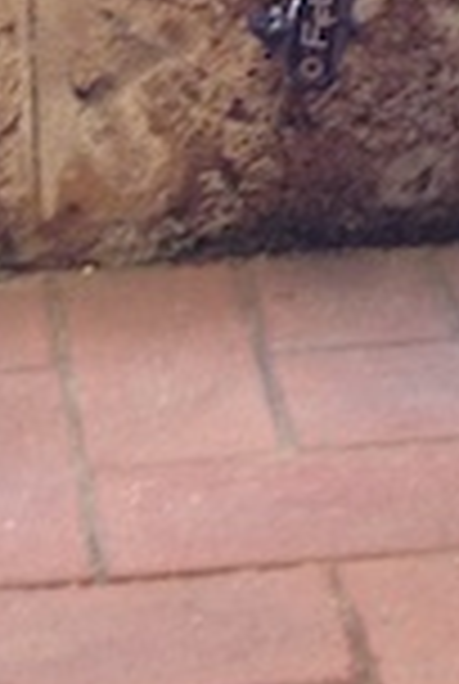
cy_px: -508
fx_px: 3636
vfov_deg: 10.2
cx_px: 130
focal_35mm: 191
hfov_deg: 7.2
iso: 64
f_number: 2.4
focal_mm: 4.28
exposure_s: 1/20
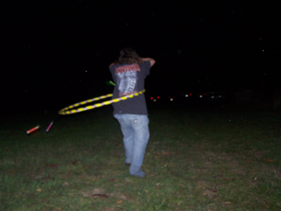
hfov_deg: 49.0
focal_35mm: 38
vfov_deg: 37.7
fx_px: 308
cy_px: 106
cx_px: 140
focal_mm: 6.3
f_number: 2.8
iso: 160
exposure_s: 1/60
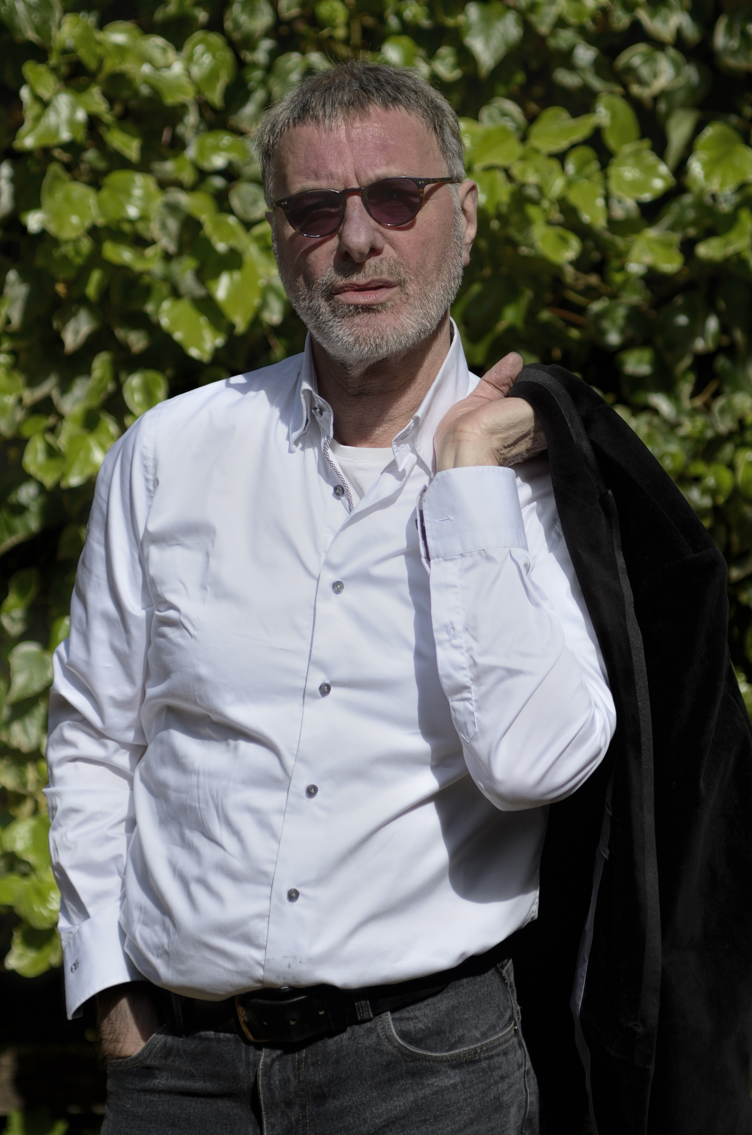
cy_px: 568
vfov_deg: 19.5
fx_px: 3305
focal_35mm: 105
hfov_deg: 13.0
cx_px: 376
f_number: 2.8
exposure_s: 1/6400
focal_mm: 70
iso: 160
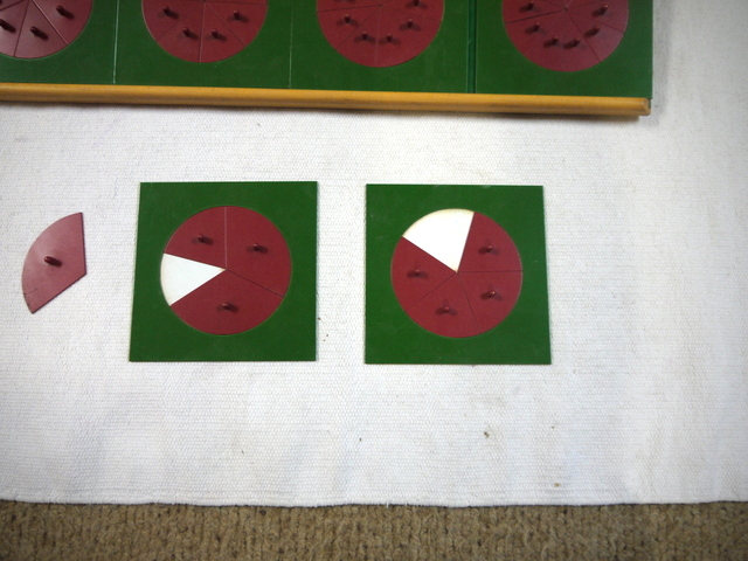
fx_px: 605
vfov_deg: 49.7
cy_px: 280
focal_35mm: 28
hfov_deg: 63.4
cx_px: 374
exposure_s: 1/60
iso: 320
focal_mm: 14
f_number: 3.5
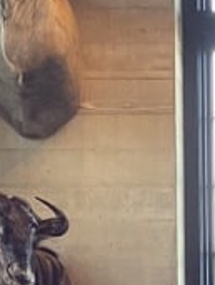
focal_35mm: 182
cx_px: 645
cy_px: 842
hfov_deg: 7.3
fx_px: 1502
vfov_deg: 8.9
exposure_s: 1/60
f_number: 1.8
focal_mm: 4.25
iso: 125
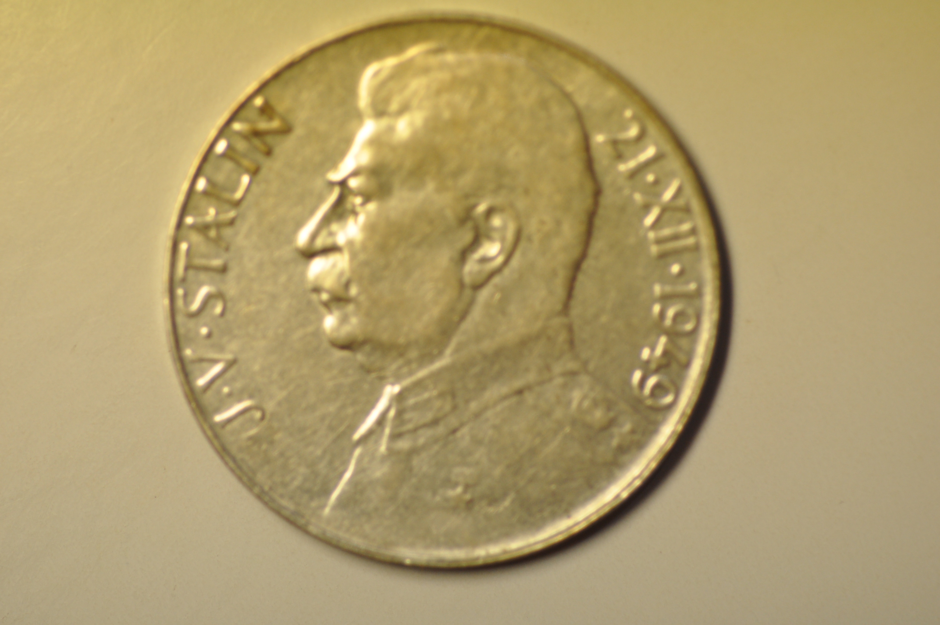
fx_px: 2347
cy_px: 312
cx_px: 470
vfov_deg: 15.2
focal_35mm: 90
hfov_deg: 22.6
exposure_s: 1/400
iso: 400
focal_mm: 60
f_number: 4.5
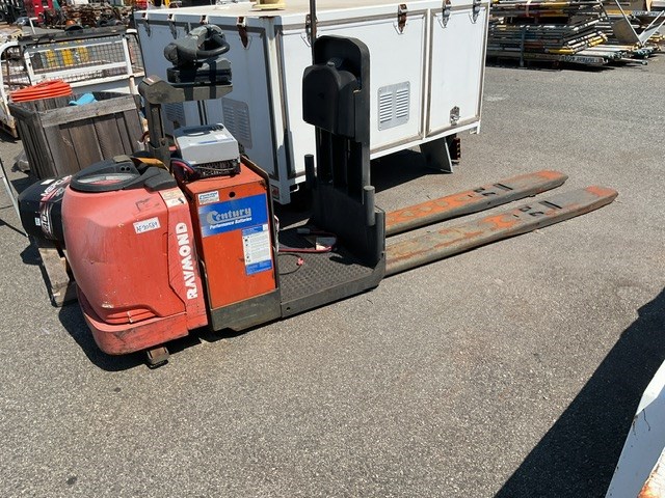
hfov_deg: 61.7
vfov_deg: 48.2
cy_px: 249
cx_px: 332
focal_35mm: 29
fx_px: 557
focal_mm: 3
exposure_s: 1/2141
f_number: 1.8
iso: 16
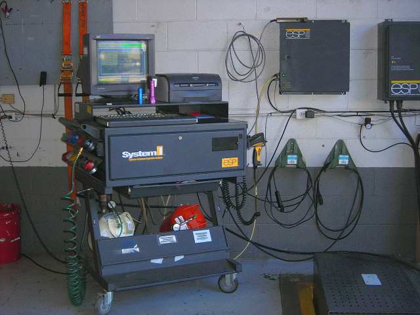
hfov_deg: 34.9
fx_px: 667
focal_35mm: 55
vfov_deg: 26.6
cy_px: 158
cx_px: 210
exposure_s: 1/60.1
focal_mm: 9.1
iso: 95
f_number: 3.6
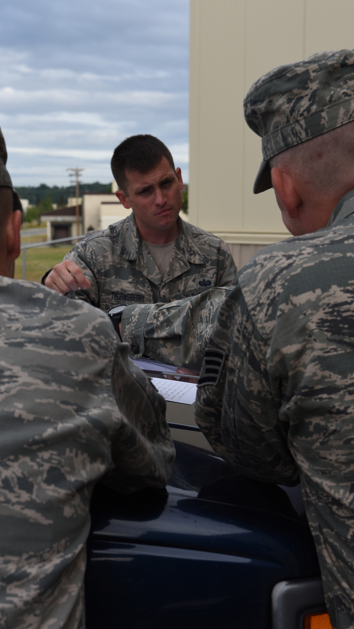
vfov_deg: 29.0
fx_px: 1218
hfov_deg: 16.5
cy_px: 329
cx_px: 154
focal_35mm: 73
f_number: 8
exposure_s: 1/320
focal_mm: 58
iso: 200
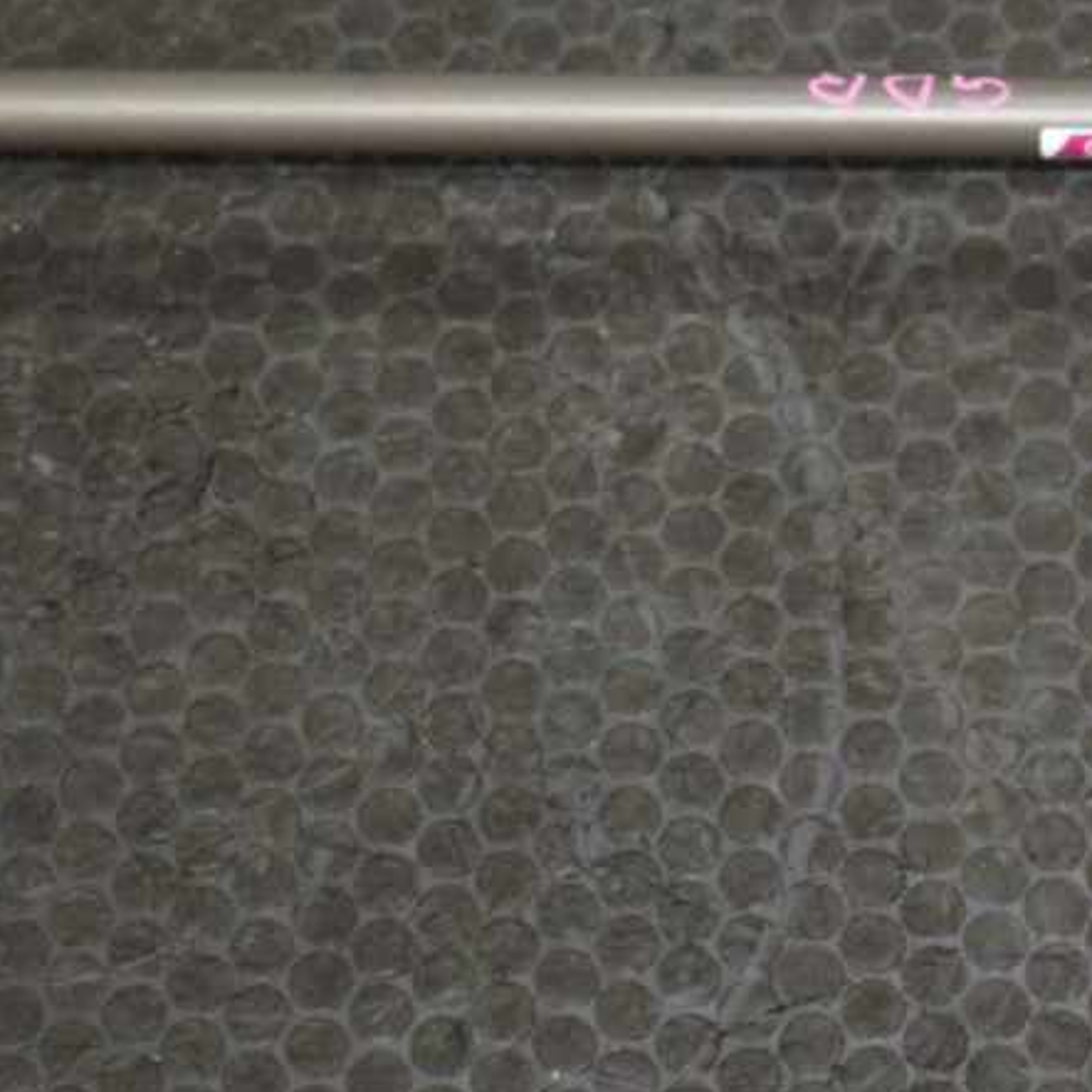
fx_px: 4907
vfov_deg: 12.6
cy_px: 195
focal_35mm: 137
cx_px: 768
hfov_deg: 12.7
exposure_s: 1/60
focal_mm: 31
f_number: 4.2
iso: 800
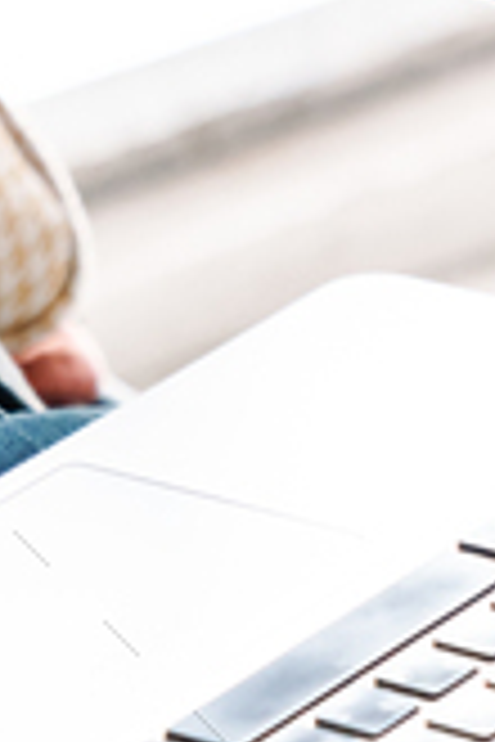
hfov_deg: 3.6
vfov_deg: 5.4
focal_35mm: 376
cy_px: -479
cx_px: -306
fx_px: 7754
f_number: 3.2
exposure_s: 1/125
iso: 2500
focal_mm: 70
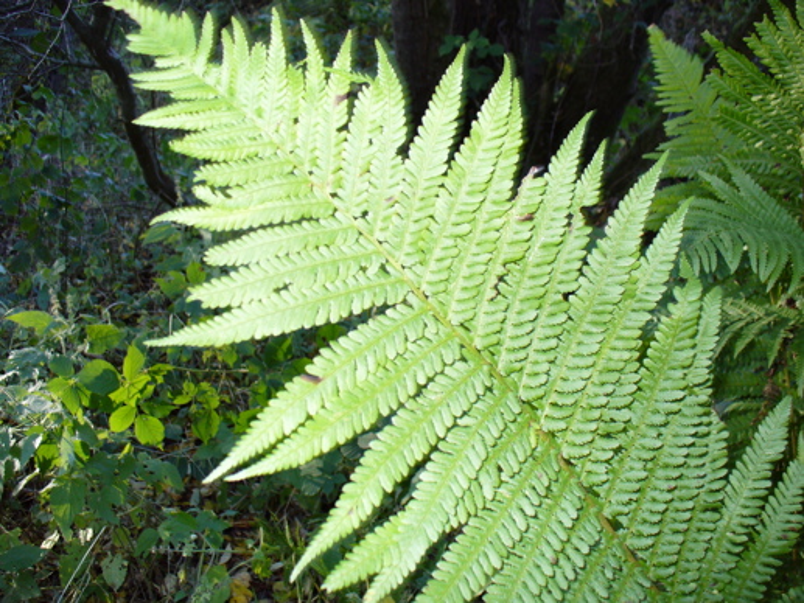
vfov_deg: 38.7
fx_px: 860
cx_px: 402
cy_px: 302
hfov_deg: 50.1
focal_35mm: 37
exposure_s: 1/30
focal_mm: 6.1
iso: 80
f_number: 2.8
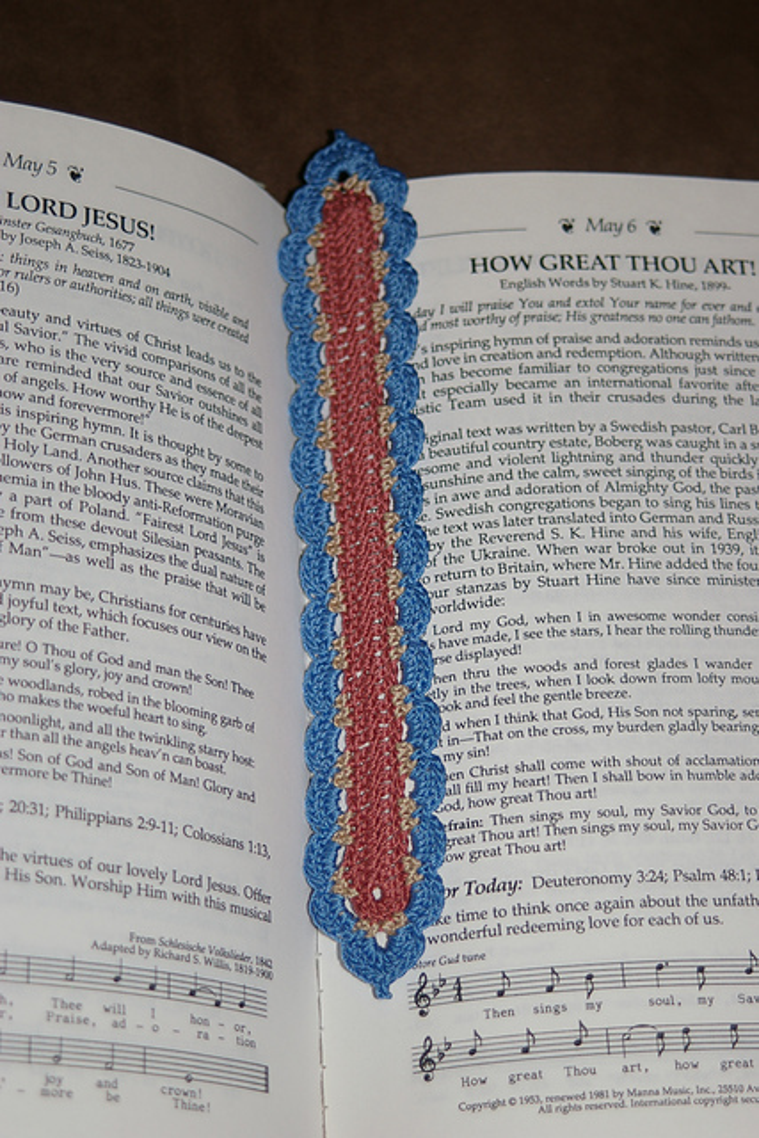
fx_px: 3319
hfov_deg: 13.0
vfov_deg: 19.5
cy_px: 569
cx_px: 380
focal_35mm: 105
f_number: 4.5
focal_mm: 70
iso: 200
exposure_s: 1/90
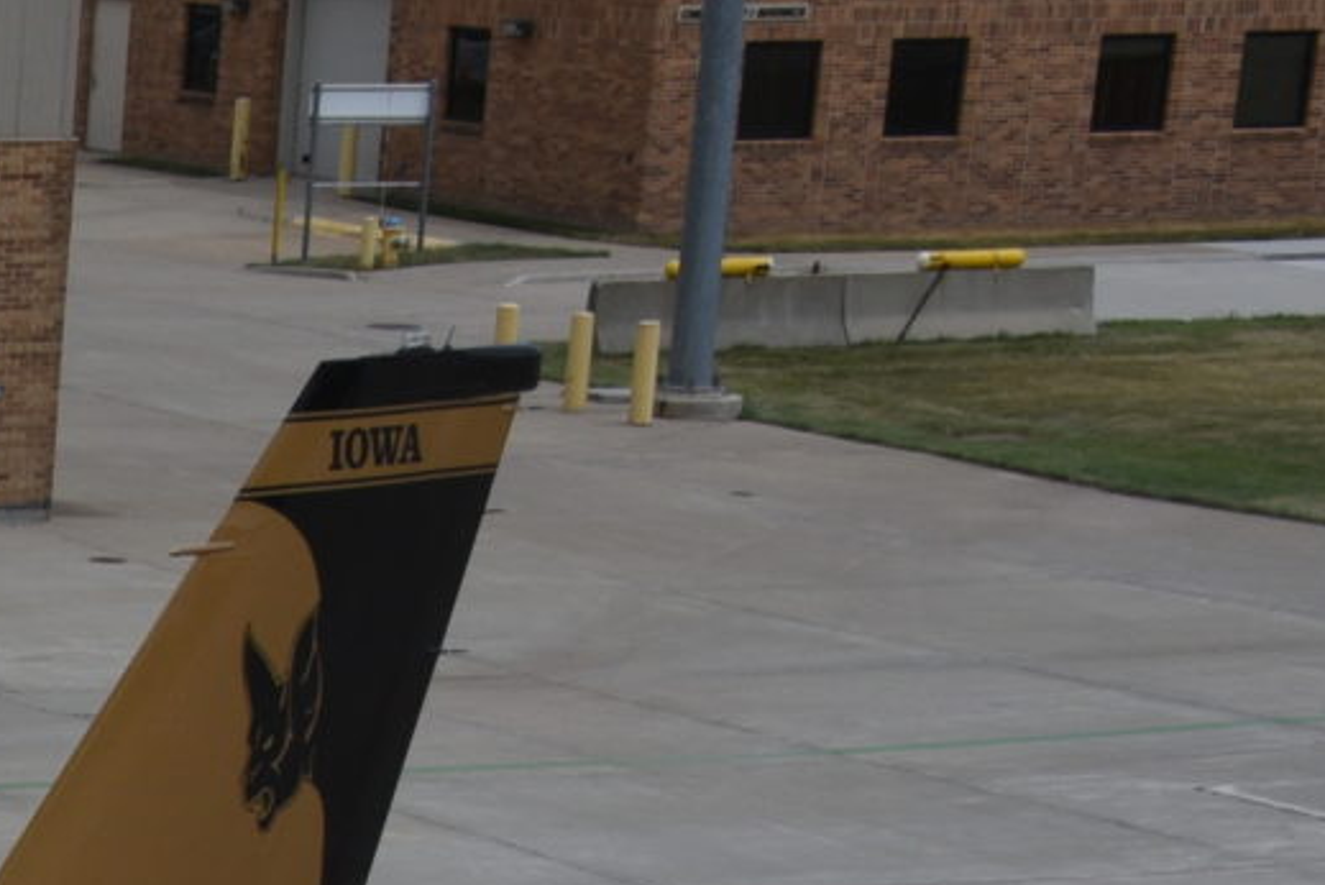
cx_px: -1305
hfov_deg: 10.9
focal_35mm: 173
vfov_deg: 7.6
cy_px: 1856
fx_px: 6371
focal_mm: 35
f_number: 13
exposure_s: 1/640
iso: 400
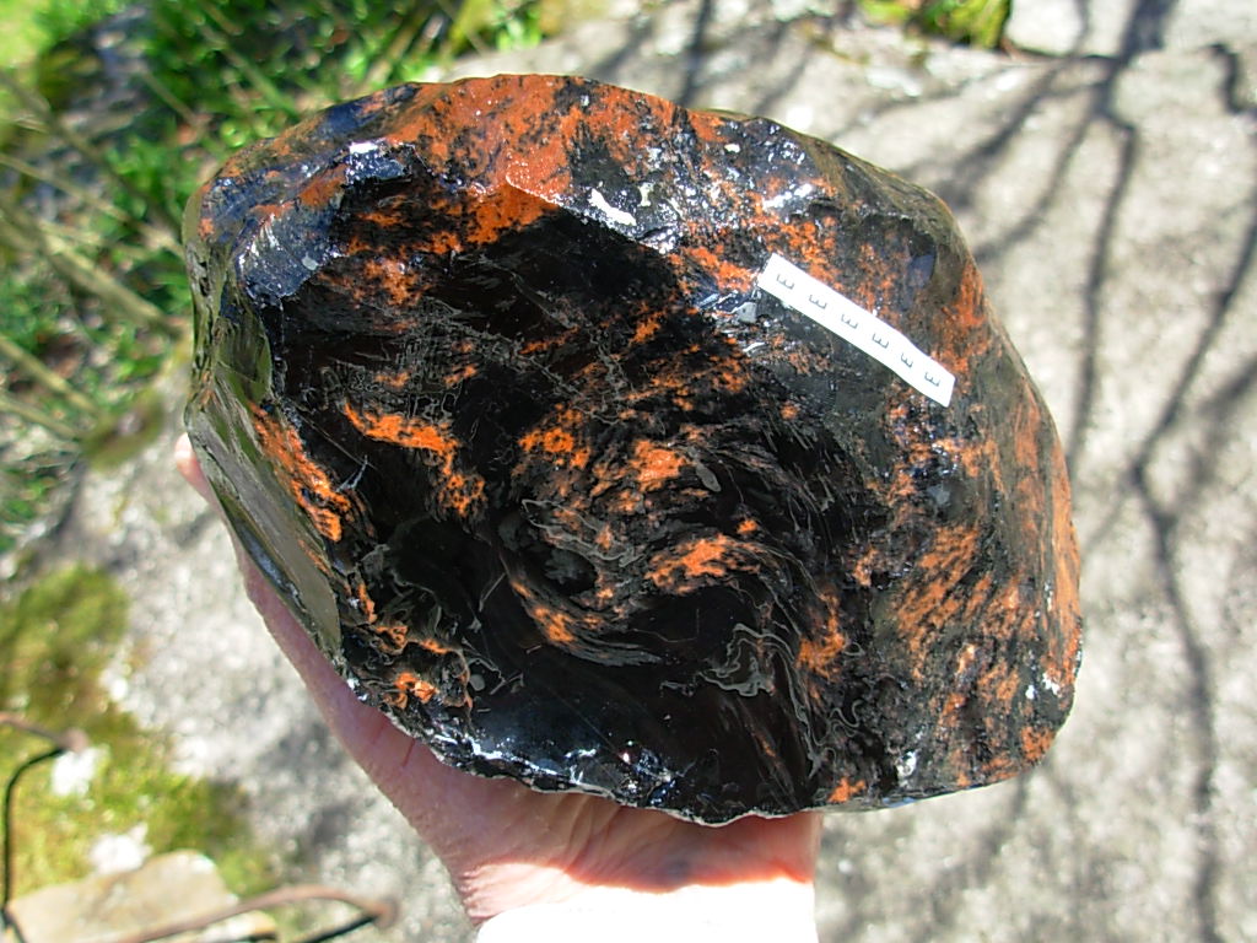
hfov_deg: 49.0
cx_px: 628
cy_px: 472
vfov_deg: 37.7
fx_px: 1380
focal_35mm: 38
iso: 50
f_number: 2.9
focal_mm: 6.3
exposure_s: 1/287
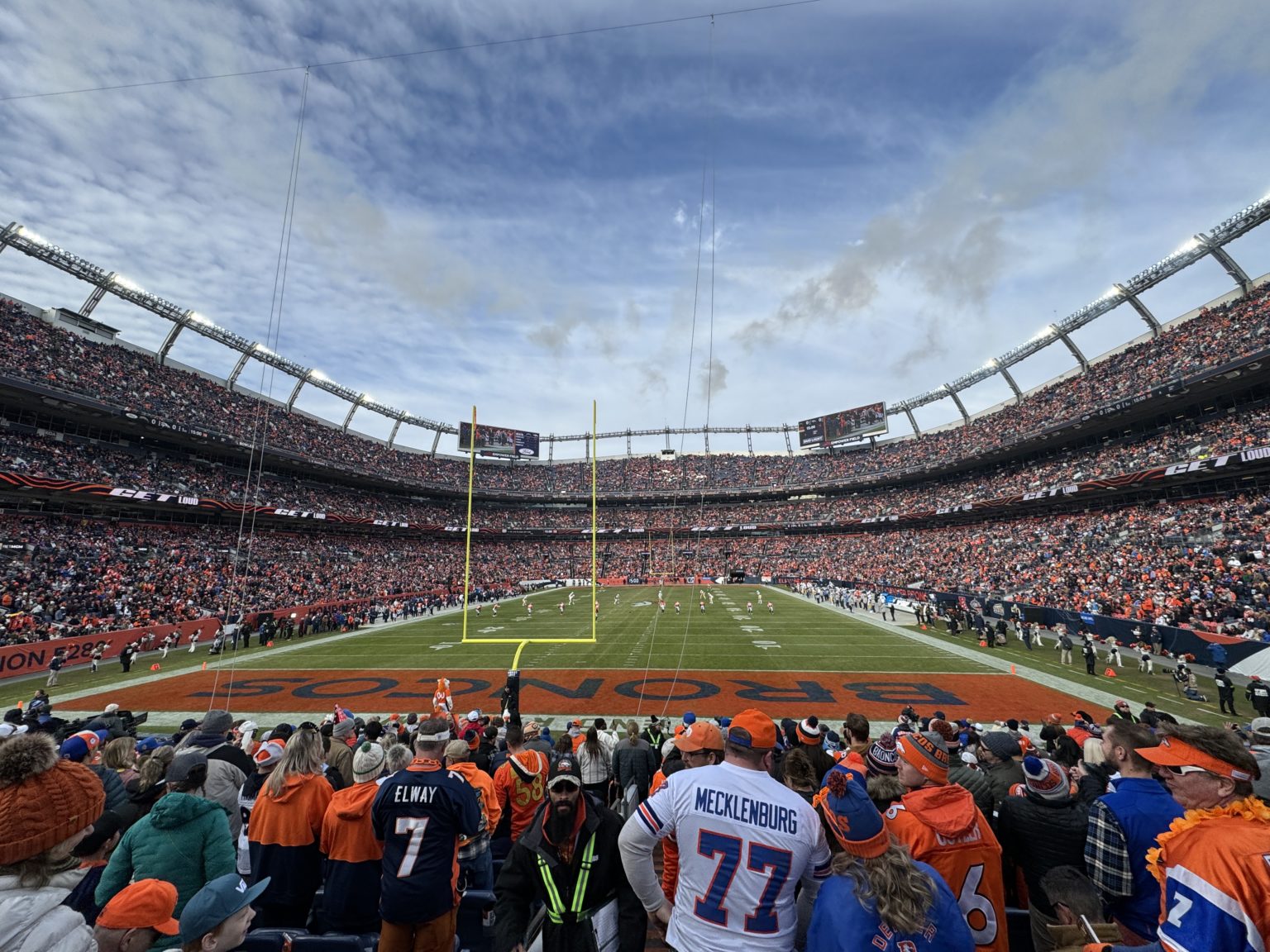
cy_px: 476
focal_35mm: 14
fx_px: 514
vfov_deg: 85.7
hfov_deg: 102.1
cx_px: 635
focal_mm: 2.22
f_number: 2.2
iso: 50
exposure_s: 1/1395
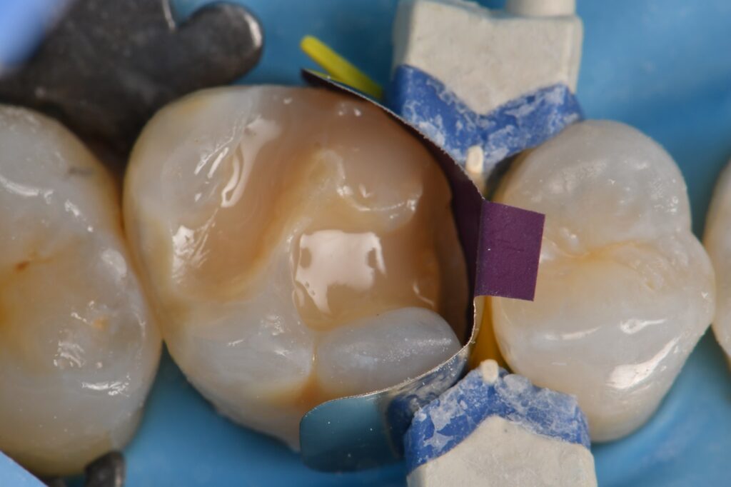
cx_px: 366
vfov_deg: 8.7
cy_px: 244
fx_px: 3187
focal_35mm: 157
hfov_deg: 13.1
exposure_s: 1/160
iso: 200
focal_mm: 105
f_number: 32
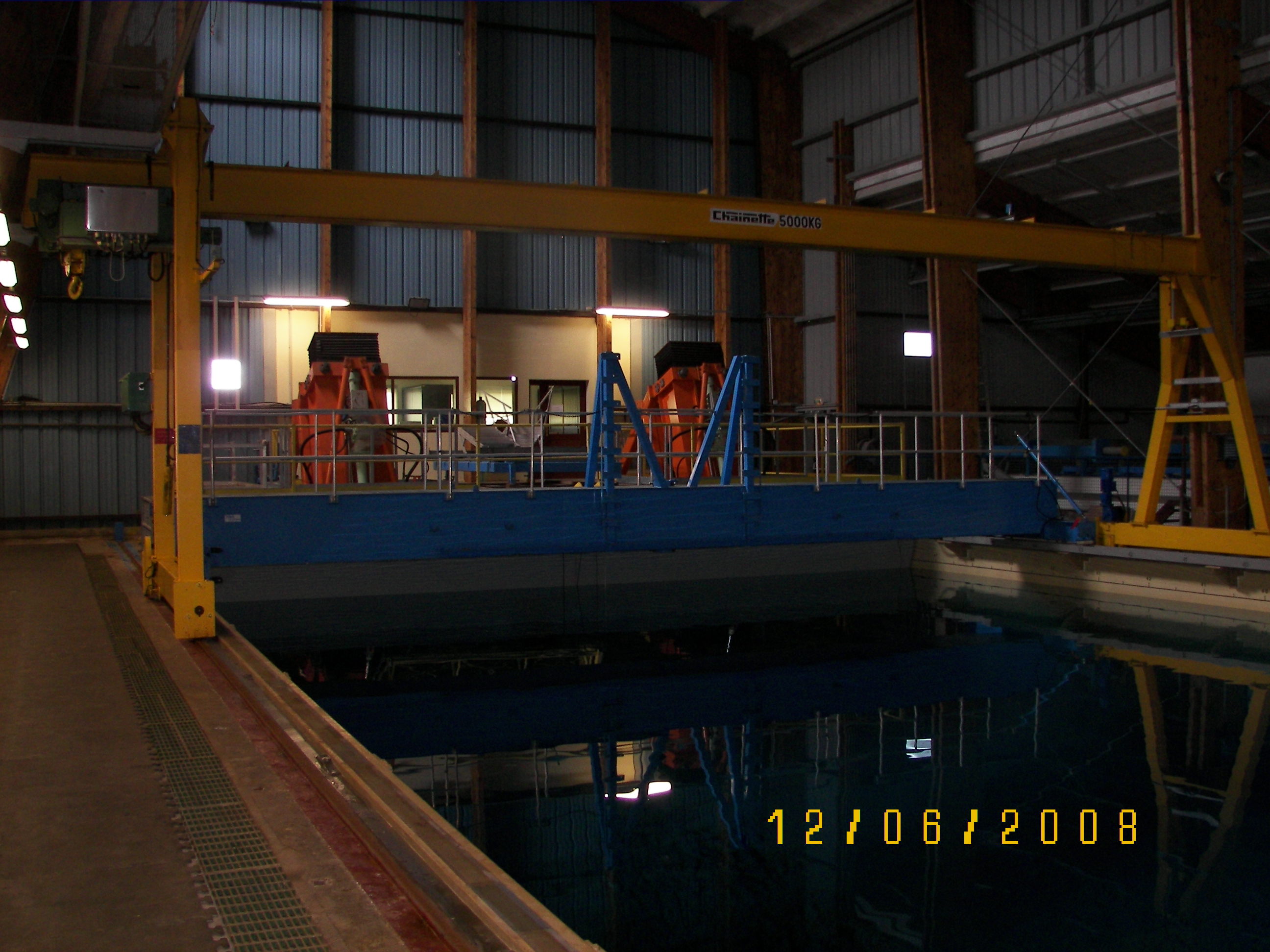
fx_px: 1321
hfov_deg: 51.4
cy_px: 476
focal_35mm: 36
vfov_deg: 39.7
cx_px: 635
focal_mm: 6
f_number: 2.8
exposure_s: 1/30
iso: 100
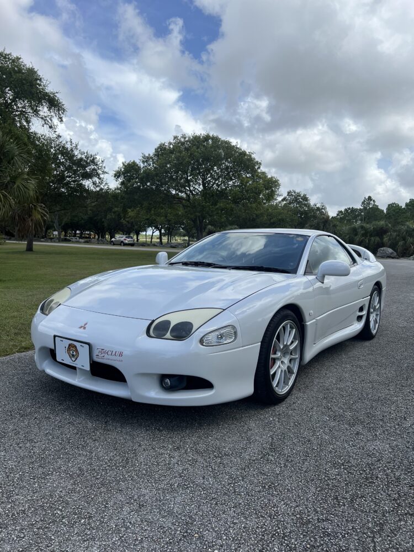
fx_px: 415
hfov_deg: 53.1
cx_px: 207
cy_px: 276
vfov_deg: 67.3
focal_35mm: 26
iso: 50
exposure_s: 1/4831
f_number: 1.5
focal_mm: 5.7
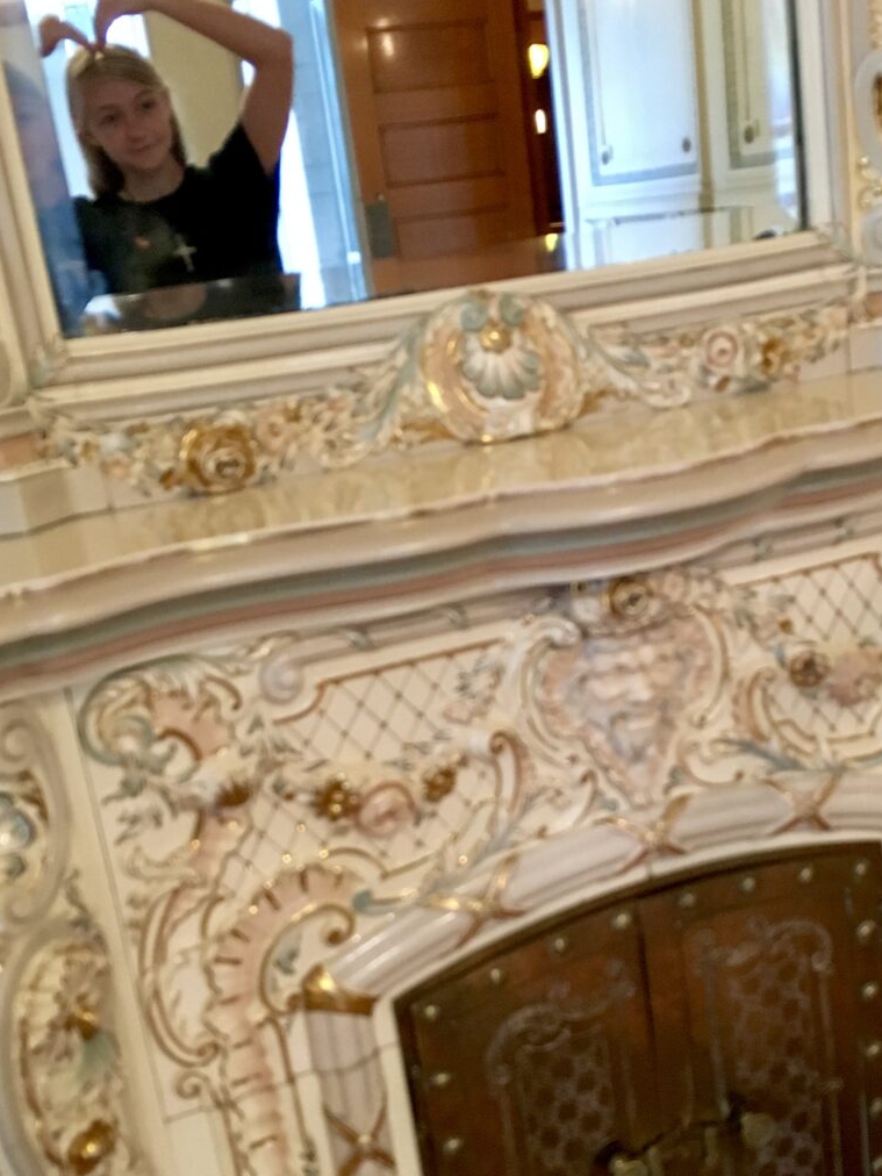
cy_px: 711
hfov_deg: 32.7
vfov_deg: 42.7
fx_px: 1495
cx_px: 551
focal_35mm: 44
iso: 200
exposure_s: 1/15
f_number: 2.2
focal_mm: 4.15
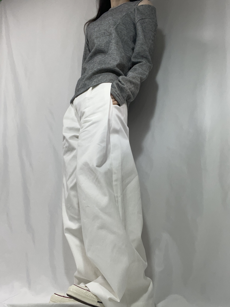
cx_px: 115
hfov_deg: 46.8
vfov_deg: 60.0
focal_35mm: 30
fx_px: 266
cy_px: 154
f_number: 2.2
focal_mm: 2.71
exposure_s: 1/60
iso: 64
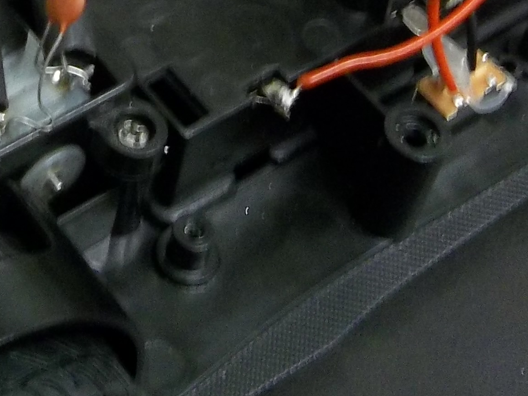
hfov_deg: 19.1
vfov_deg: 13.7
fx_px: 1525
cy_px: -233
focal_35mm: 100
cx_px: 2
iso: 160
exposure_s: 1/15
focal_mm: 4.9
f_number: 3.5
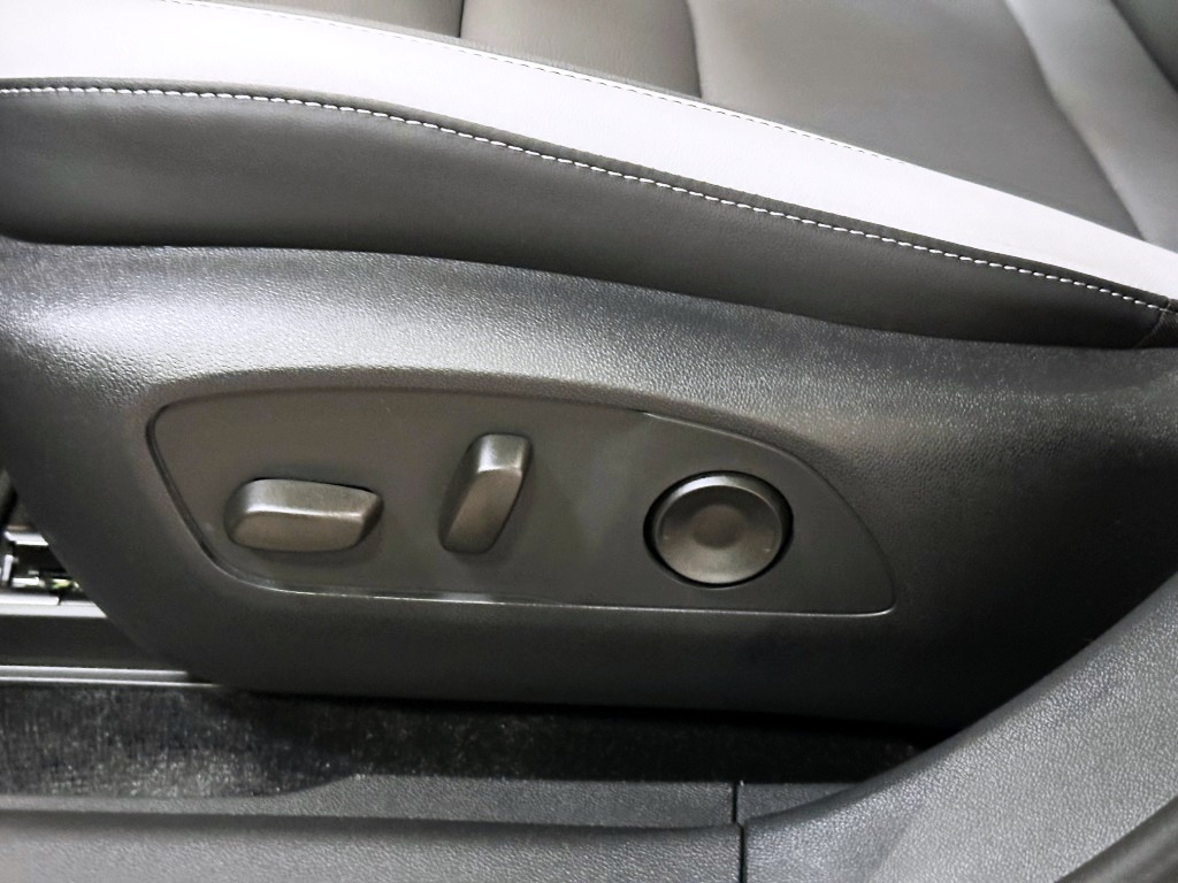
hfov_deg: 39.7
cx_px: 589
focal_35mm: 48
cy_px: 442
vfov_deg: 30.3
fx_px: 1633
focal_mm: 6.86
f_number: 1.78
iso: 640
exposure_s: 1/24
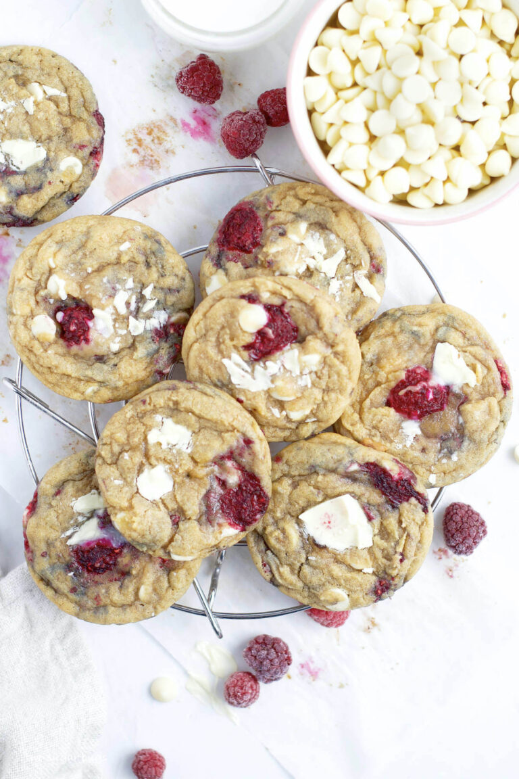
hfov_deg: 18.2
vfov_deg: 27.0
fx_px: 1622
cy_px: 390
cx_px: 260
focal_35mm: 75
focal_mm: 50
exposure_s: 1/125
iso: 100
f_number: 2.8
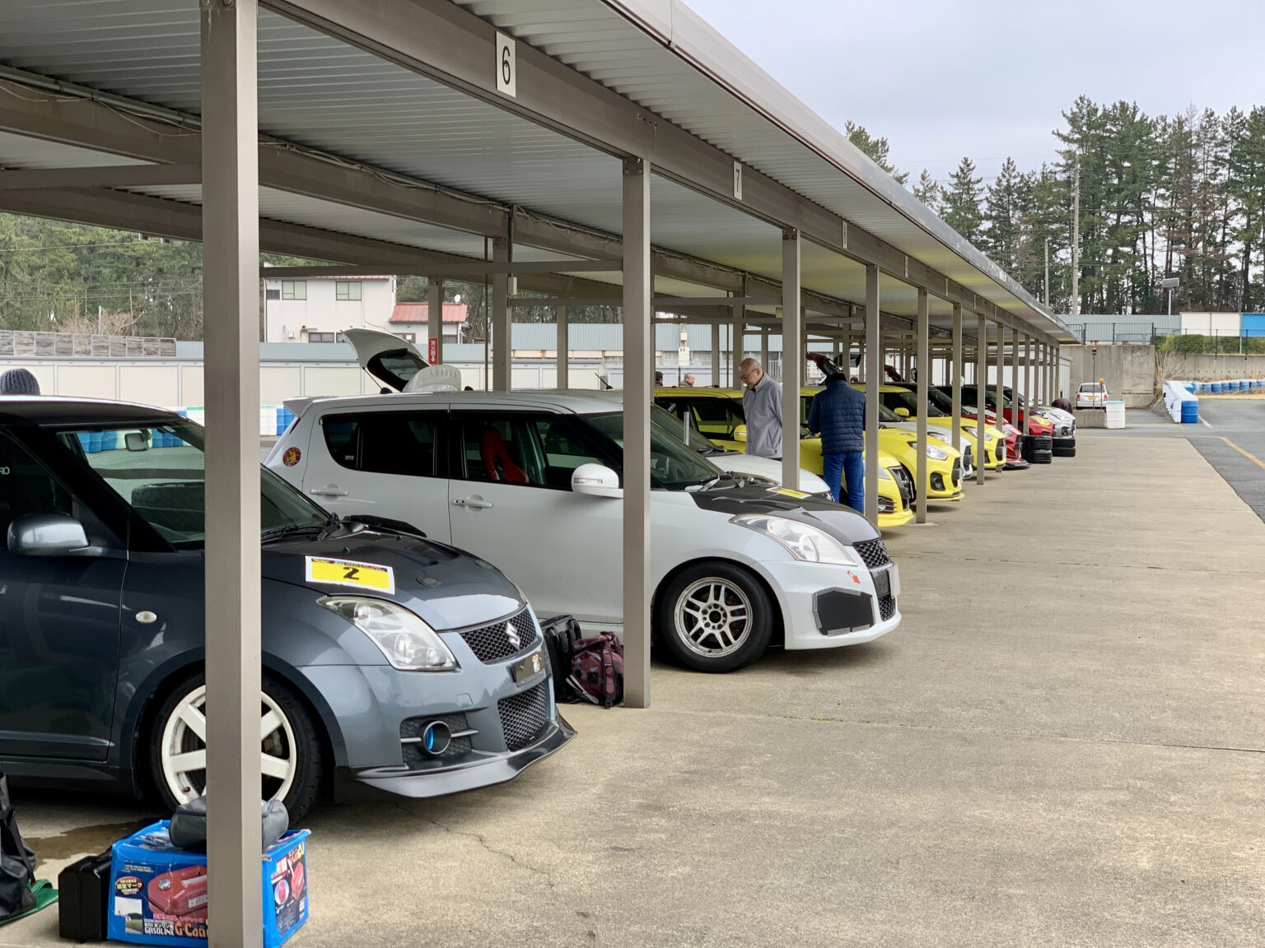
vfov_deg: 28.0
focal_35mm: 52
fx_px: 1900
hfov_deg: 36.8
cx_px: 632
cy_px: 474
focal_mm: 6
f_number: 2.4
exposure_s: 1/122
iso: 20
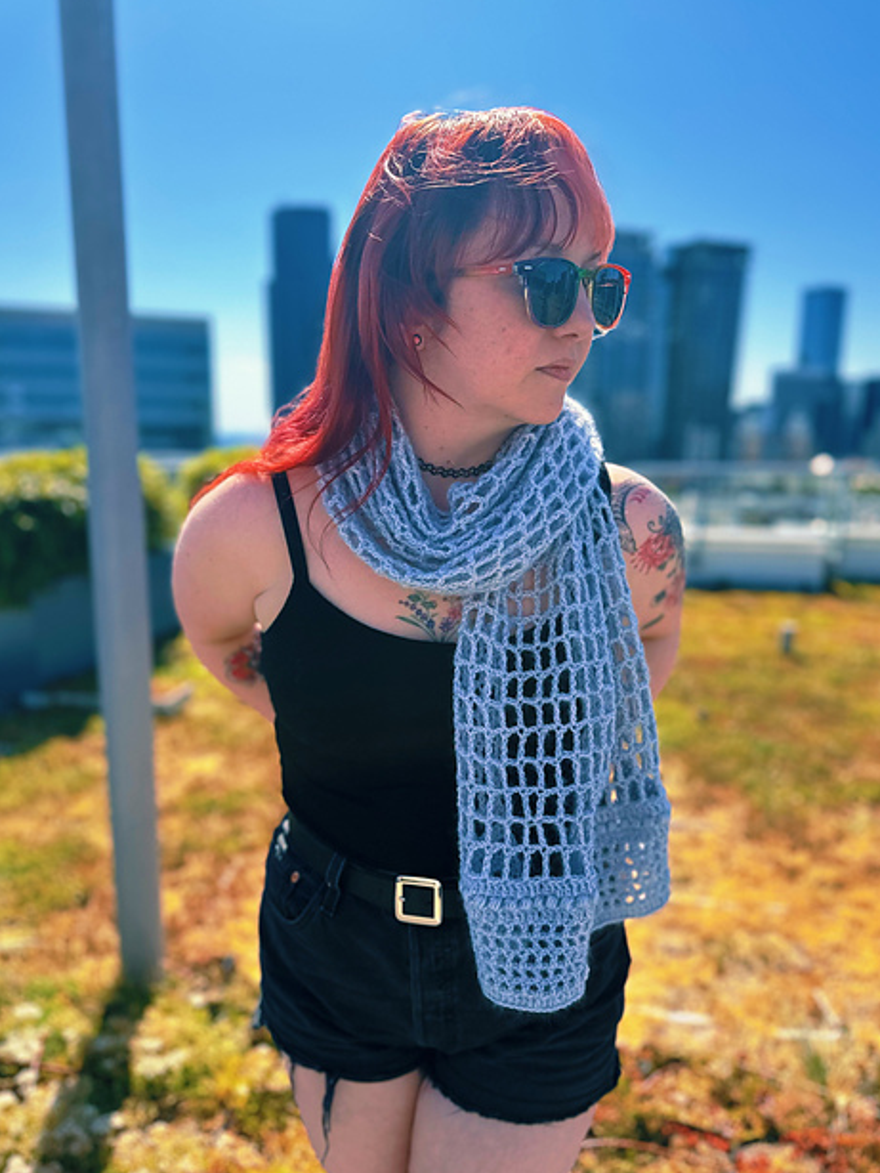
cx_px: 450
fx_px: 847
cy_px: 598
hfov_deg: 54.9
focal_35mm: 25
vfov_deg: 69.4
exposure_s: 1/3058
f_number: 1.78
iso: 80
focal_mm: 6.86
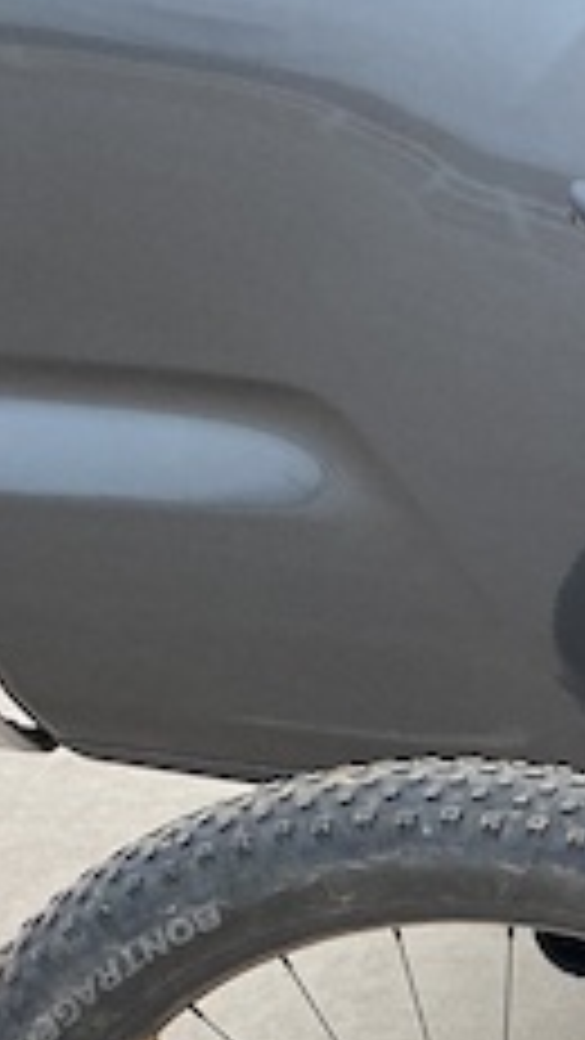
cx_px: 1431
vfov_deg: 20.2
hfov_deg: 10.5
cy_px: 1306
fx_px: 2702
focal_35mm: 98
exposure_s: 1/121
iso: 125
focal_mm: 4.25
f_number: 1.8
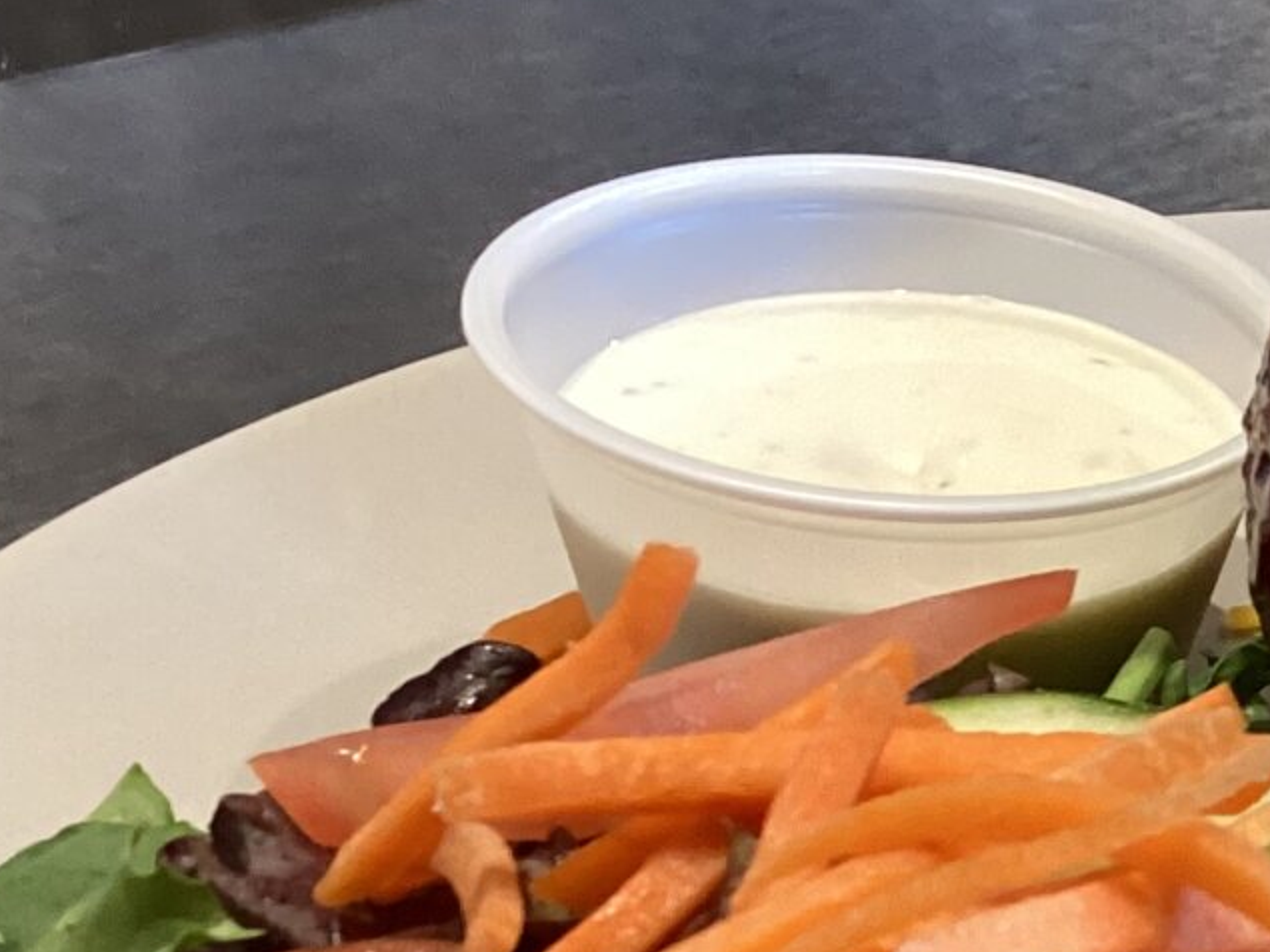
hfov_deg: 18.5
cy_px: 1198
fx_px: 3668
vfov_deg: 14.3
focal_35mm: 100
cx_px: 1574
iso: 200
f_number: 2.4
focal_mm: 3.3
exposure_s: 1/60
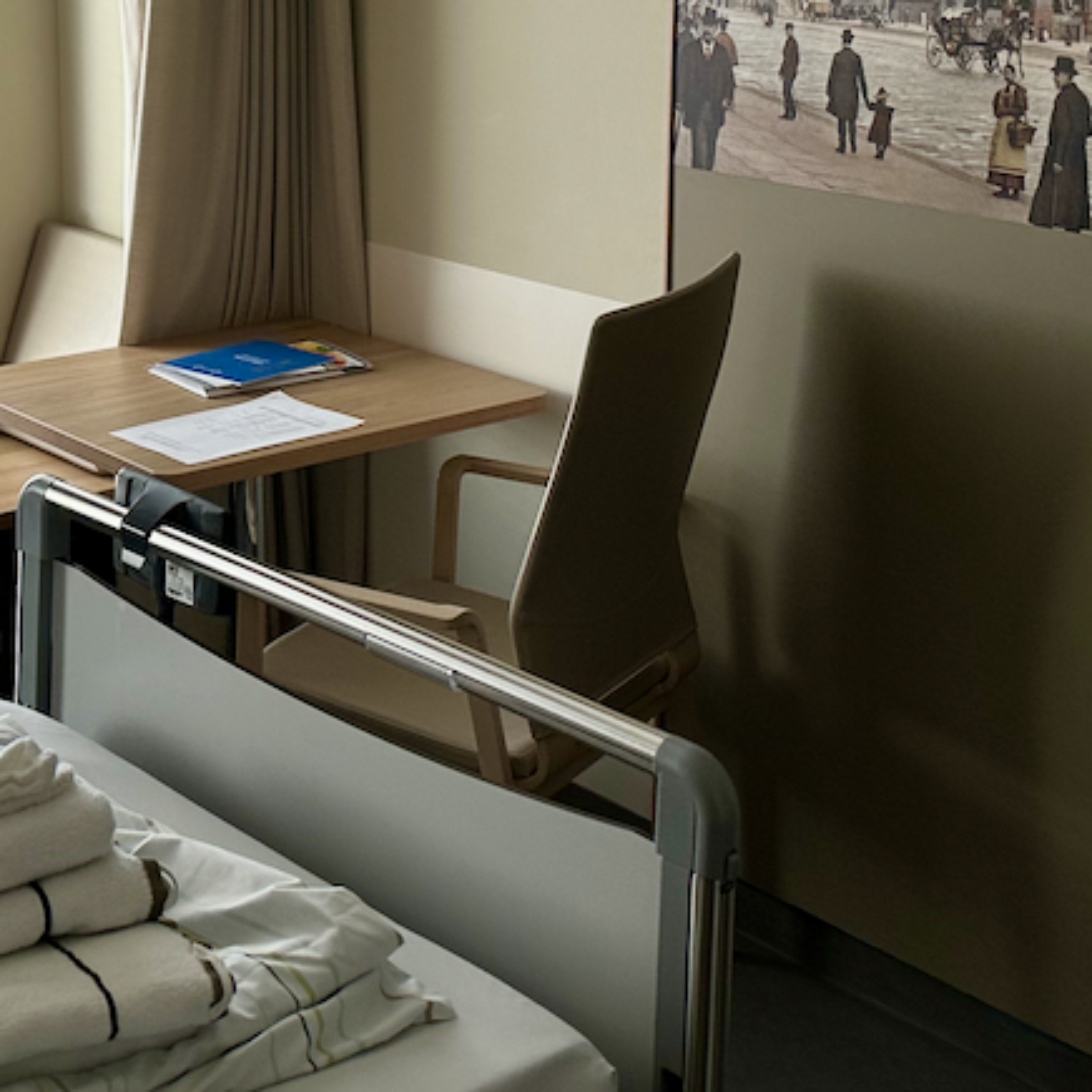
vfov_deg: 27.5
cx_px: 474
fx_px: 2177
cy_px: 206
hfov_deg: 28.1
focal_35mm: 61
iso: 80
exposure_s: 1/339
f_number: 1.78
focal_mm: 6.86
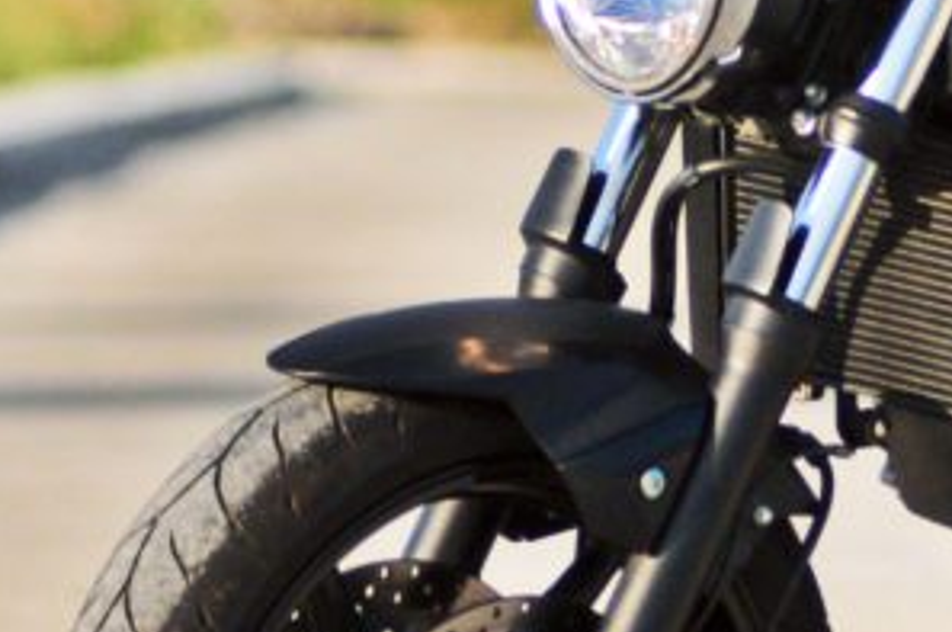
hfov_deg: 3.6
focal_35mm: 579
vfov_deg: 2.4
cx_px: 1317
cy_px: 183
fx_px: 15286
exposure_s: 1/5000
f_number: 2.8
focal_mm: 112
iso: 640
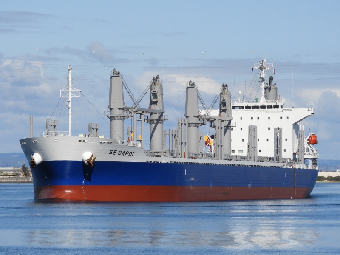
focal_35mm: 250
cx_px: 170
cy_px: 128
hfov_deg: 7.9
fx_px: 2456
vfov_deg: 5.9
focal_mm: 44.8
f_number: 5.5
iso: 100
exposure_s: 1/1000
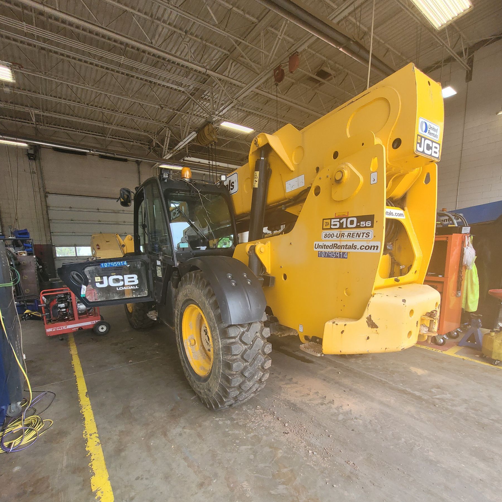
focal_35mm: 16
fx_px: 263
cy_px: 287
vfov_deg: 86.9
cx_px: 257
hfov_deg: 87.4
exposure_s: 1/120
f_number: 2.2
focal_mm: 1.74
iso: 50
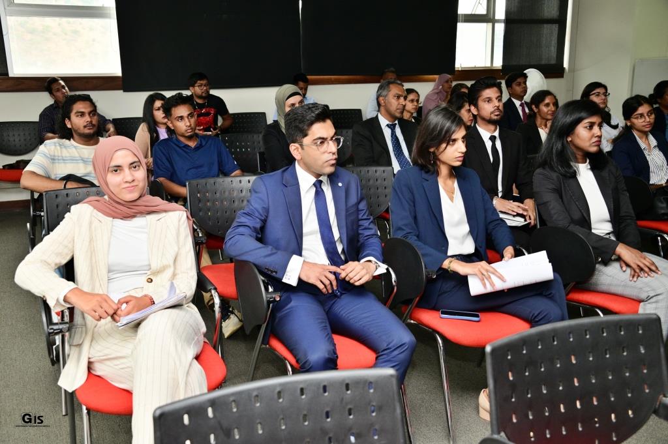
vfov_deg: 36.8
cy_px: 222
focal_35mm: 36
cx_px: 334
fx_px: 667
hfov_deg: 53.2
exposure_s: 1/200
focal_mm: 36
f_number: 5.6
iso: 640
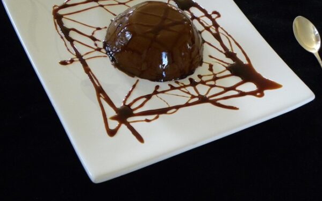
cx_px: 174
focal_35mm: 67
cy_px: 85
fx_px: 588
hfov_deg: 30.6
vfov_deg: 19.4
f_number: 3.5
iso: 400
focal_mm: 9.2
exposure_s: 1/46.8
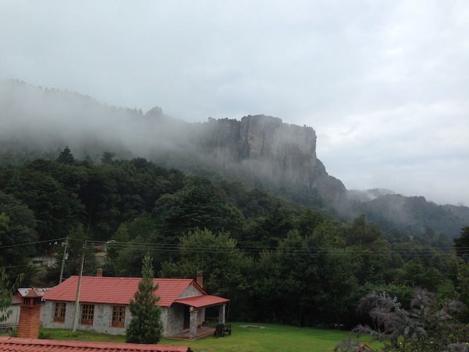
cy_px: 176
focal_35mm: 33
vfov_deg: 42.9
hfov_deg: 55.4
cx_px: 234
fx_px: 447
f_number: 2.4
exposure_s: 1/382
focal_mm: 4.12
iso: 50
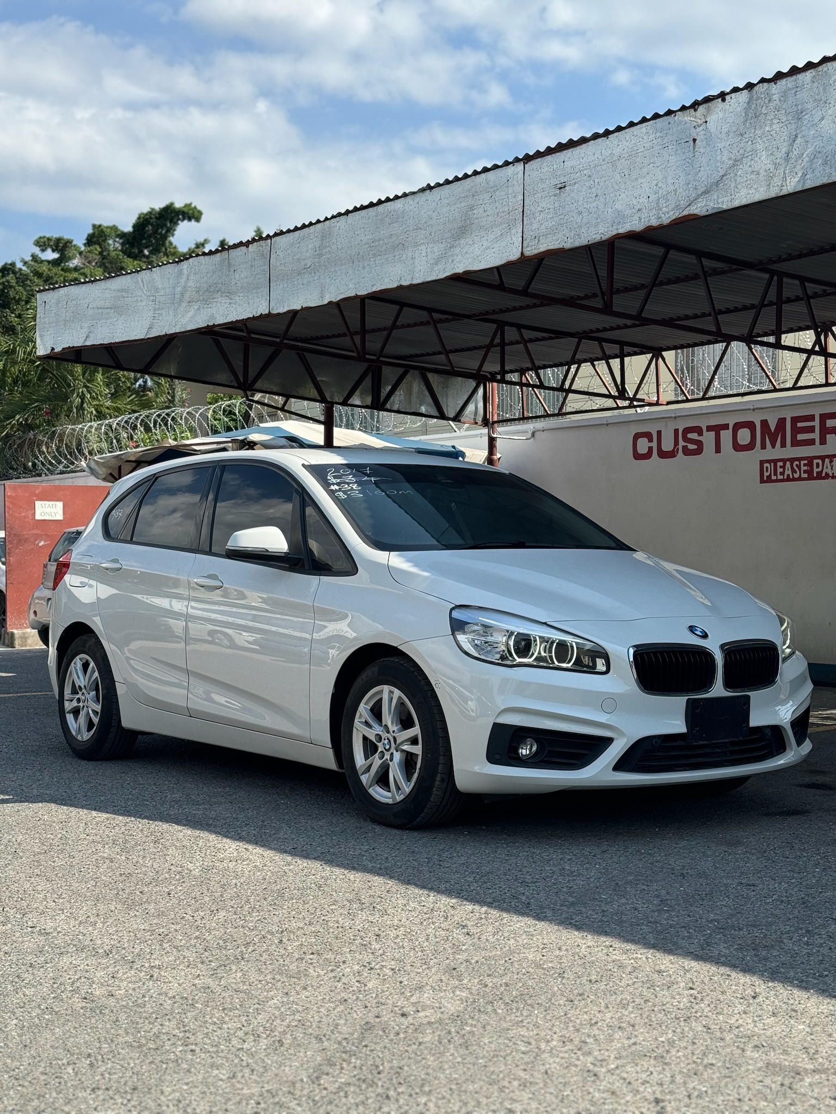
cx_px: 418
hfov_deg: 30.3
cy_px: 557
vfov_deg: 39.7
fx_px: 1546
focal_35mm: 48
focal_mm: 6.86
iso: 64
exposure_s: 1/3096
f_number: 1.78
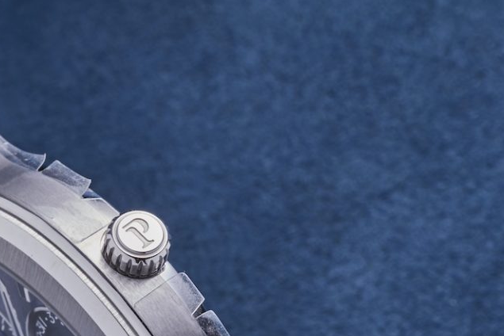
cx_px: 157
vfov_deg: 5.7
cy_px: 378
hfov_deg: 8.5
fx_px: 3389
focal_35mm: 242
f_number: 18
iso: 200
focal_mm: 100
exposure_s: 1/125
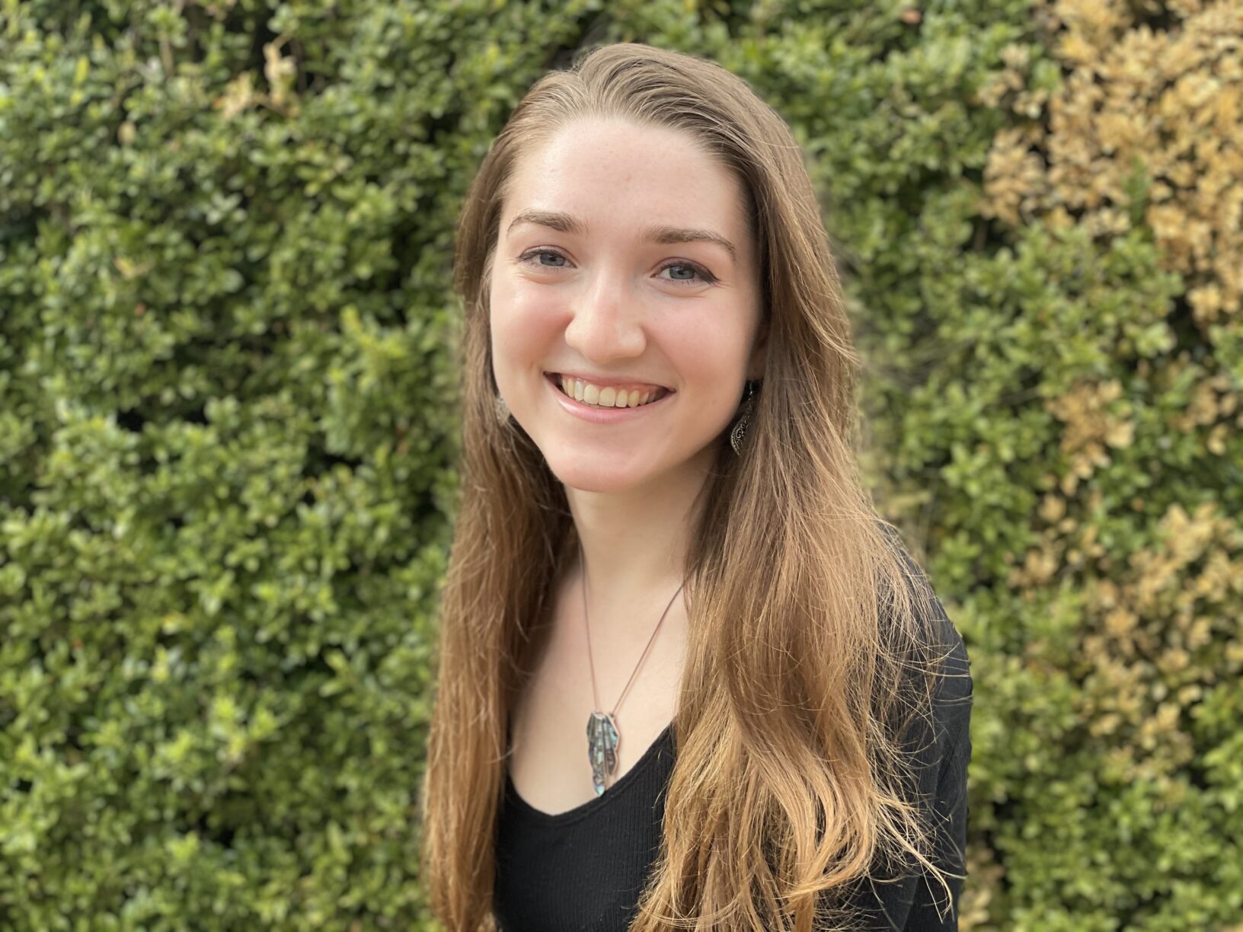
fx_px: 1867
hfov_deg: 36.8
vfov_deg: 28.0
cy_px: 466
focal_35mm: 52
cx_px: 622
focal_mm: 6
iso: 50
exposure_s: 1/122
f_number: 2
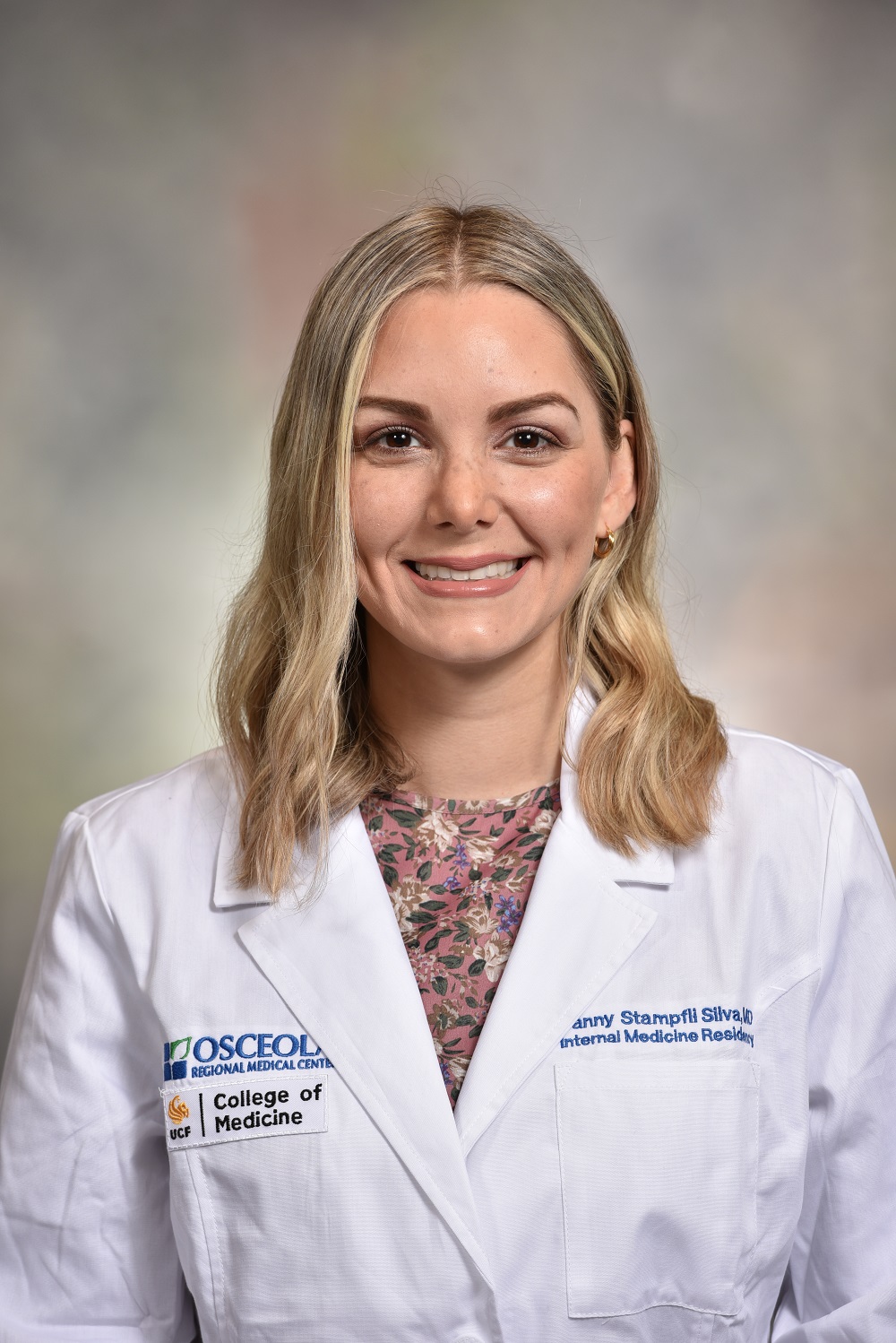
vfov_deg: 10.3
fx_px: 7459
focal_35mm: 200
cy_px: 672
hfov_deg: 6.9
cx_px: 448
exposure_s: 1/160
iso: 250
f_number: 6.3
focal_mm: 200
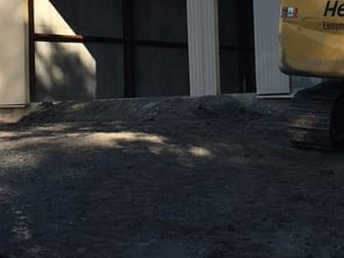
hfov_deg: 19.6
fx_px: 994
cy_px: 0
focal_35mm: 100
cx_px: 214
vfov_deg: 14.6
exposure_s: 1/1199
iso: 32
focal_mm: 4.15
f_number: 2.2
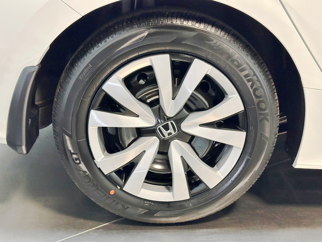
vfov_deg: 30.3
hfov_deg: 39.7
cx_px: 161
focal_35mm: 48
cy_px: 121
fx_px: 446
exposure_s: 1/40
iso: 500
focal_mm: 6.86
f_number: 1.78
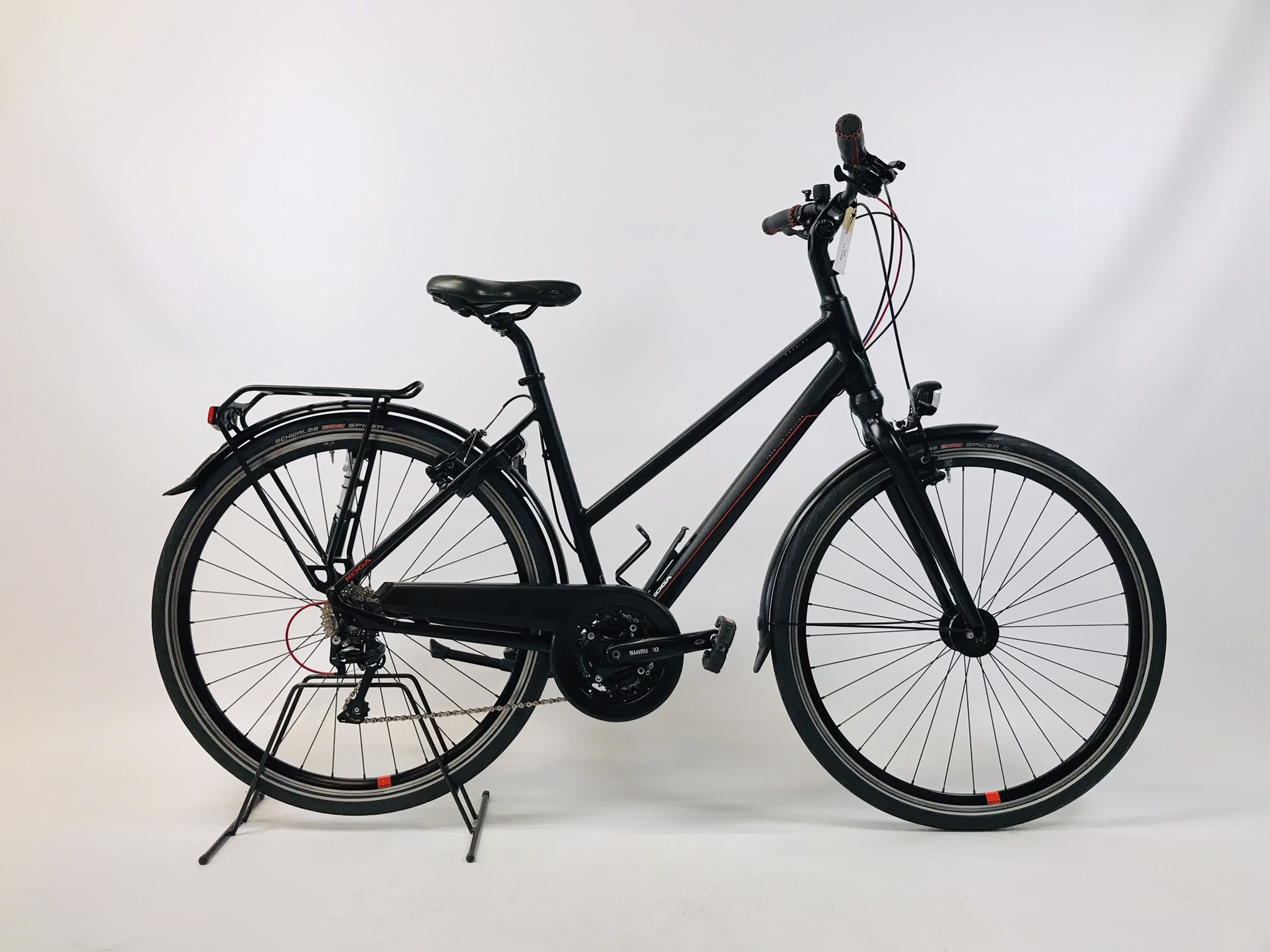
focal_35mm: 28
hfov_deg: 63.4
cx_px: 635
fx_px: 1027
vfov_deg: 49.7
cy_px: 476
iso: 20
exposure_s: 1/33
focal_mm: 3.99
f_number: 1.8
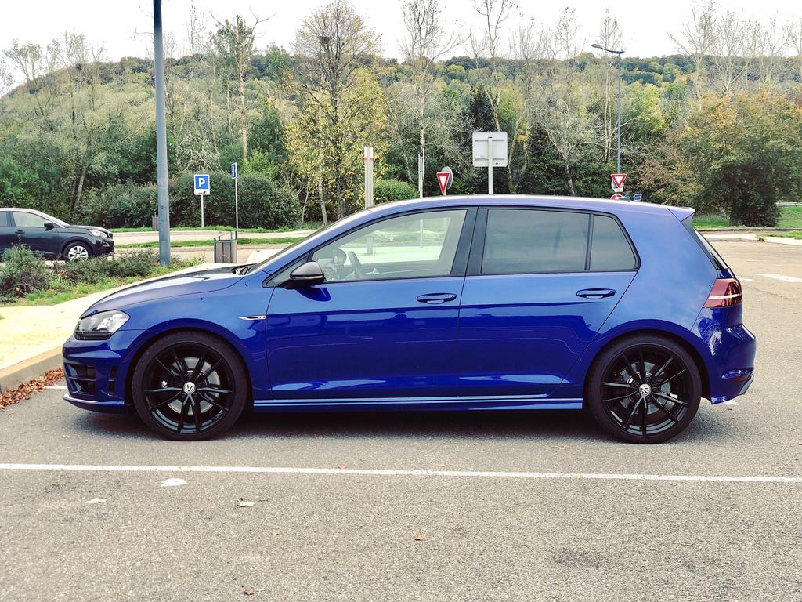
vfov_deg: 28.0
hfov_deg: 36.8
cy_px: 301
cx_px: 401
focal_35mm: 52
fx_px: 1205
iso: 32
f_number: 2.4
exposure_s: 1/120
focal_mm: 6
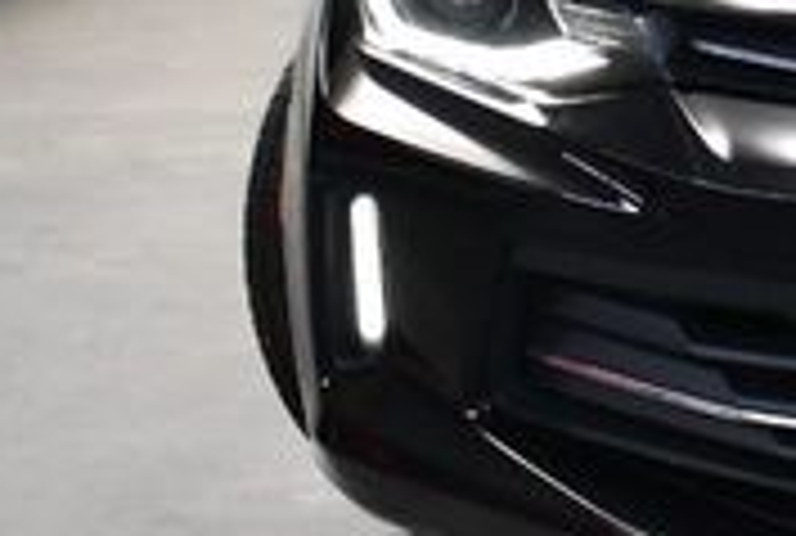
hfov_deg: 14.7
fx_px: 2882
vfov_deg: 10.5
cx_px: 1174
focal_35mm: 130
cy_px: -47
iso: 1400
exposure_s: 1/125
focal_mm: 18
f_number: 3.5
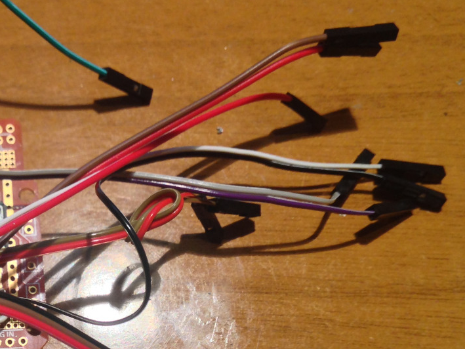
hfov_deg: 27.8
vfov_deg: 21.7
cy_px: 262
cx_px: 35
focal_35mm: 67
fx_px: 900
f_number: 2.4
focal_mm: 4.12
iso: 80
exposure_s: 1/20
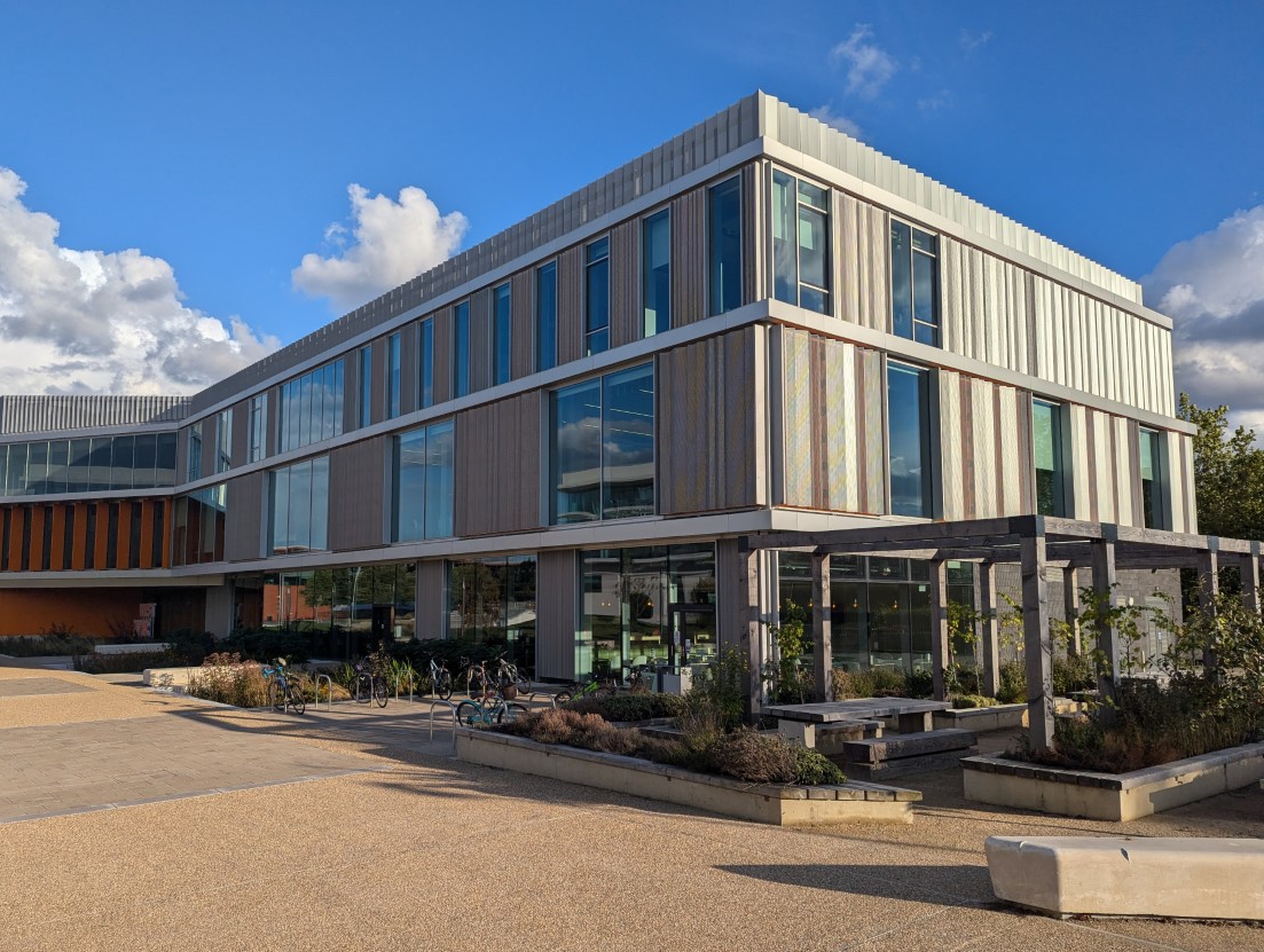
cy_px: 514
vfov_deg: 53.1
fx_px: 951
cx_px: 583
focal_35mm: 26
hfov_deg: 67.1
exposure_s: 1/4184
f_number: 1.85
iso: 48
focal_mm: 6.81
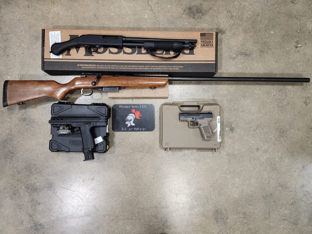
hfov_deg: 73.9
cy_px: 117
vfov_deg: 58.9
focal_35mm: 23
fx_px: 207
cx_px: 156
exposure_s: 1/120
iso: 640
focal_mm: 6.4
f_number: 1.8
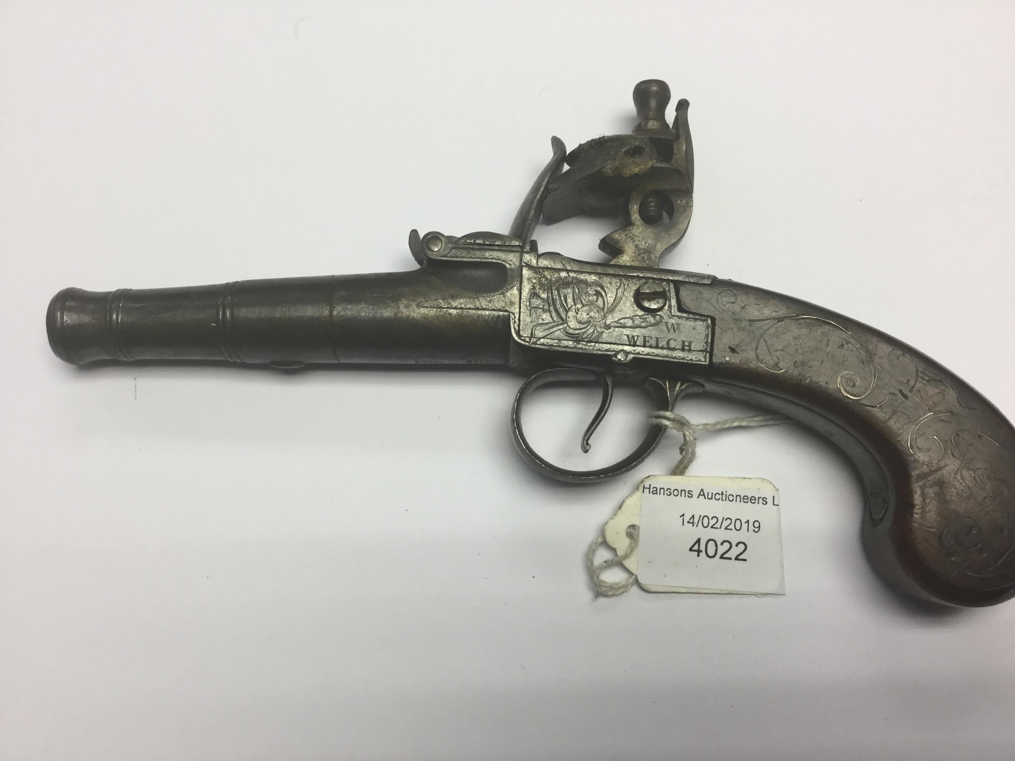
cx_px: 508
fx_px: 909
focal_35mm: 31
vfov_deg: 45.4
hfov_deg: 58.4
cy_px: 380
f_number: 2.4
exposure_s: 1/33
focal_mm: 3.3
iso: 25
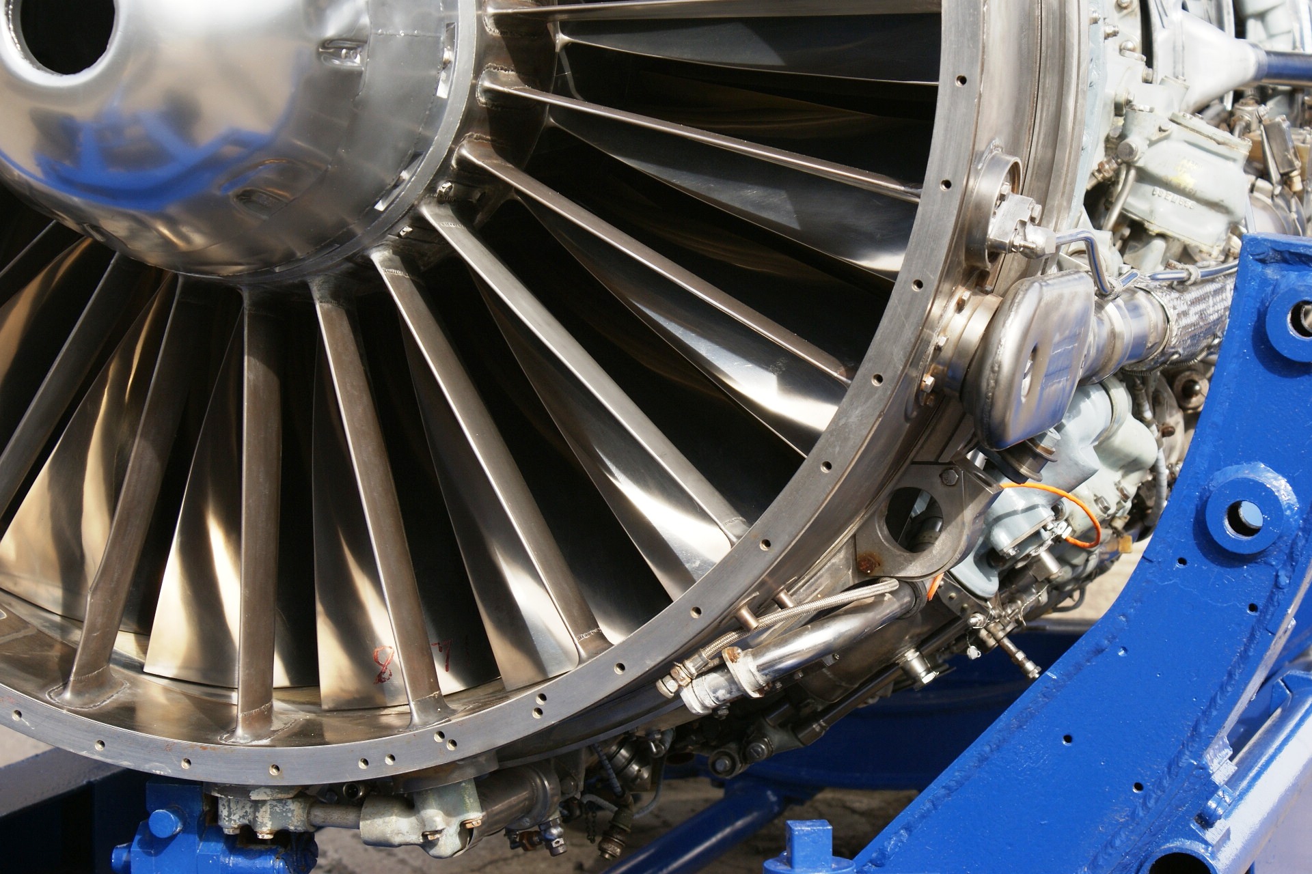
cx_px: 656
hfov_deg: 22.6
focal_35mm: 90
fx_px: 3280
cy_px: 437
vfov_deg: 15.2
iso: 100
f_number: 8
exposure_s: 1/160
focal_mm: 60
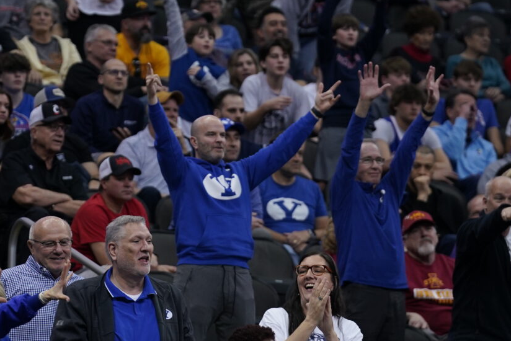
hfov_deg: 6.3
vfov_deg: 4.2
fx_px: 4671
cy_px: 216
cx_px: 202
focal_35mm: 329
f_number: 2.8
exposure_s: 1/640
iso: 1000
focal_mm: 151
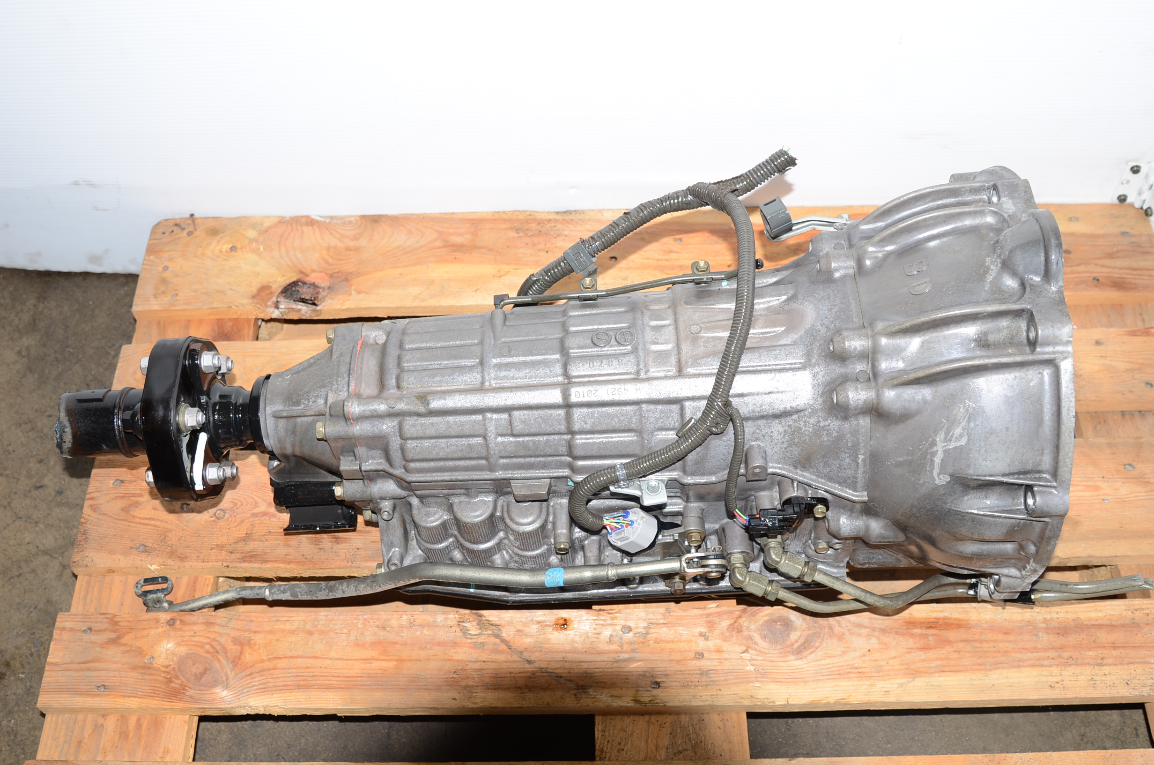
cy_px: 382
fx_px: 1152
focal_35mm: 36
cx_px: 577
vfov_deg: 36.7
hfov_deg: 53.2
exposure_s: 1/60
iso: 100
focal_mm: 24
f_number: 5
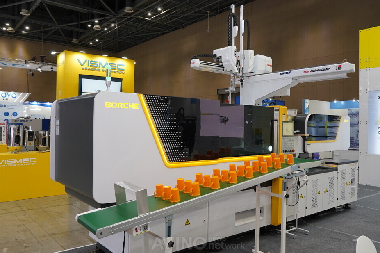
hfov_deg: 63.7
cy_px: 126
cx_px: 192
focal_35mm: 29
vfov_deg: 44.9
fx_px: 306
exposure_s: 1/160
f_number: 4
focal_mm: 19
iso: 640
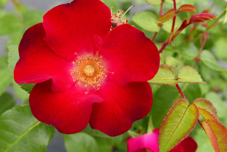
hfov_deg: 54.4
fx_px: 221
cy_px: 76
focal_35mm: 35
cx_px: 114
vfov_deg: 37.9
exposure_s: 1/200
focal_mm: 15.9
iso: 200
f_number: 5.6
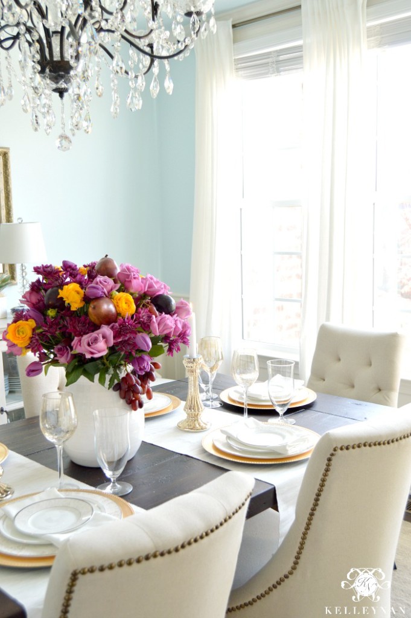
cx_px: 206
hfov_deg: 36.8
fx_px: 617
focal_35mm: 36
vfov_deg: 53.2
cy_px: 309
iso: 400
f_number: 4.5
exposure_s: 1/50
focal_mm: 24
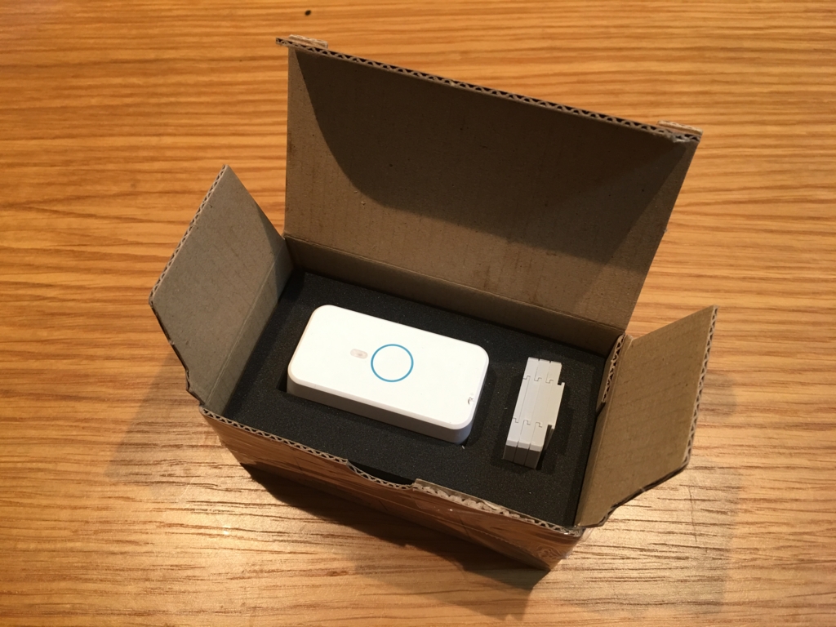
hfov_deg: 61.7
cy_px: 314
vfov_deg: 48.2
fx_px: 700
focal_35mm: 29
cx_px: 418
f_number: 2.2
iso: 32
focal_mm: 4.15
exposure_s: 1/15
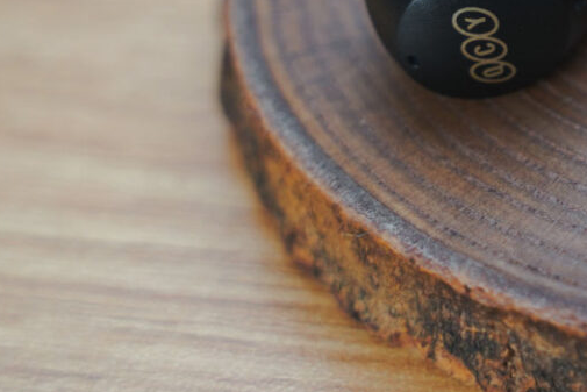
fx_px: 2533
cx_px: 786
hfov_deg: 12.7
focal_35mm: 155
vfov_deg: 8.8
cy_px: -51
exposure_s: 1/100
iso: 250
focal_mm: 51.1
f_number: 5.6
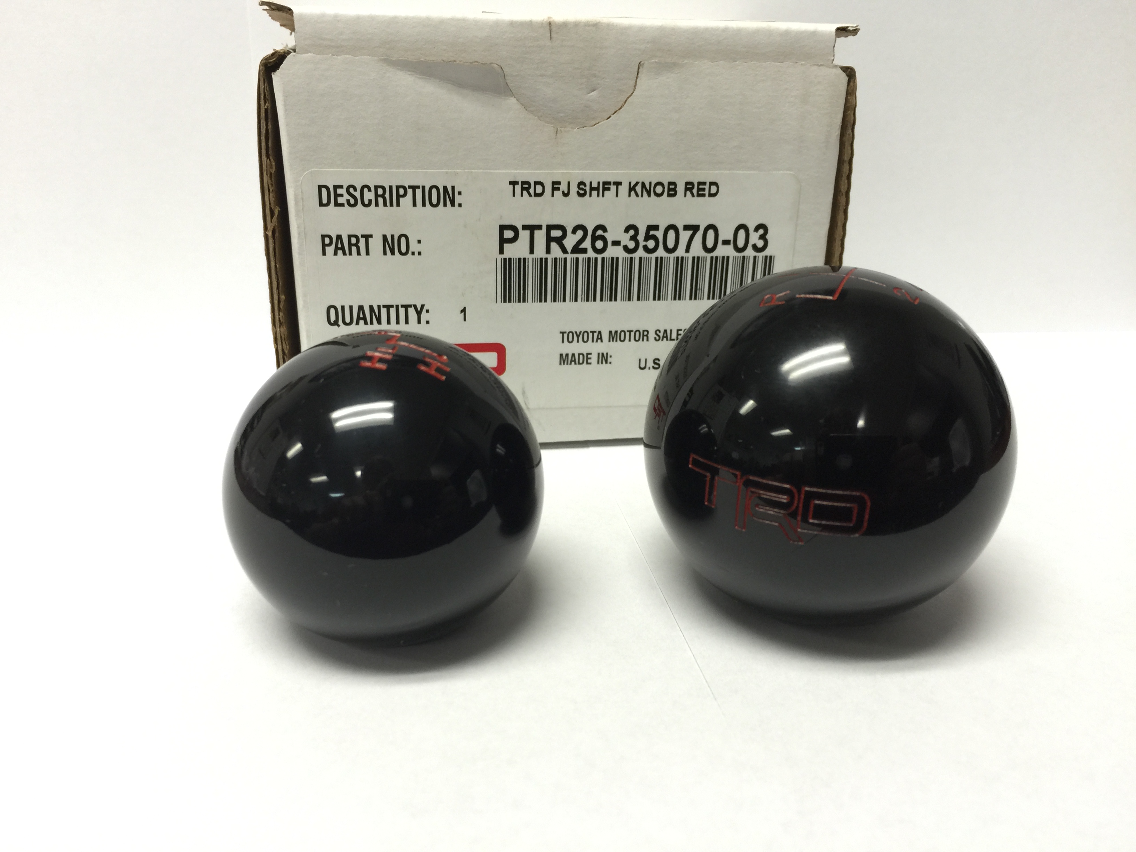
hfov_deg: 61.7
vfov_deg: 48.2
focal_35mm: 29
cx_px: 568
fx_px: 952
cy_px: 426
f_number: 2.2
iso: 64
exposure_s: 1/15
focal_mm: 4.15
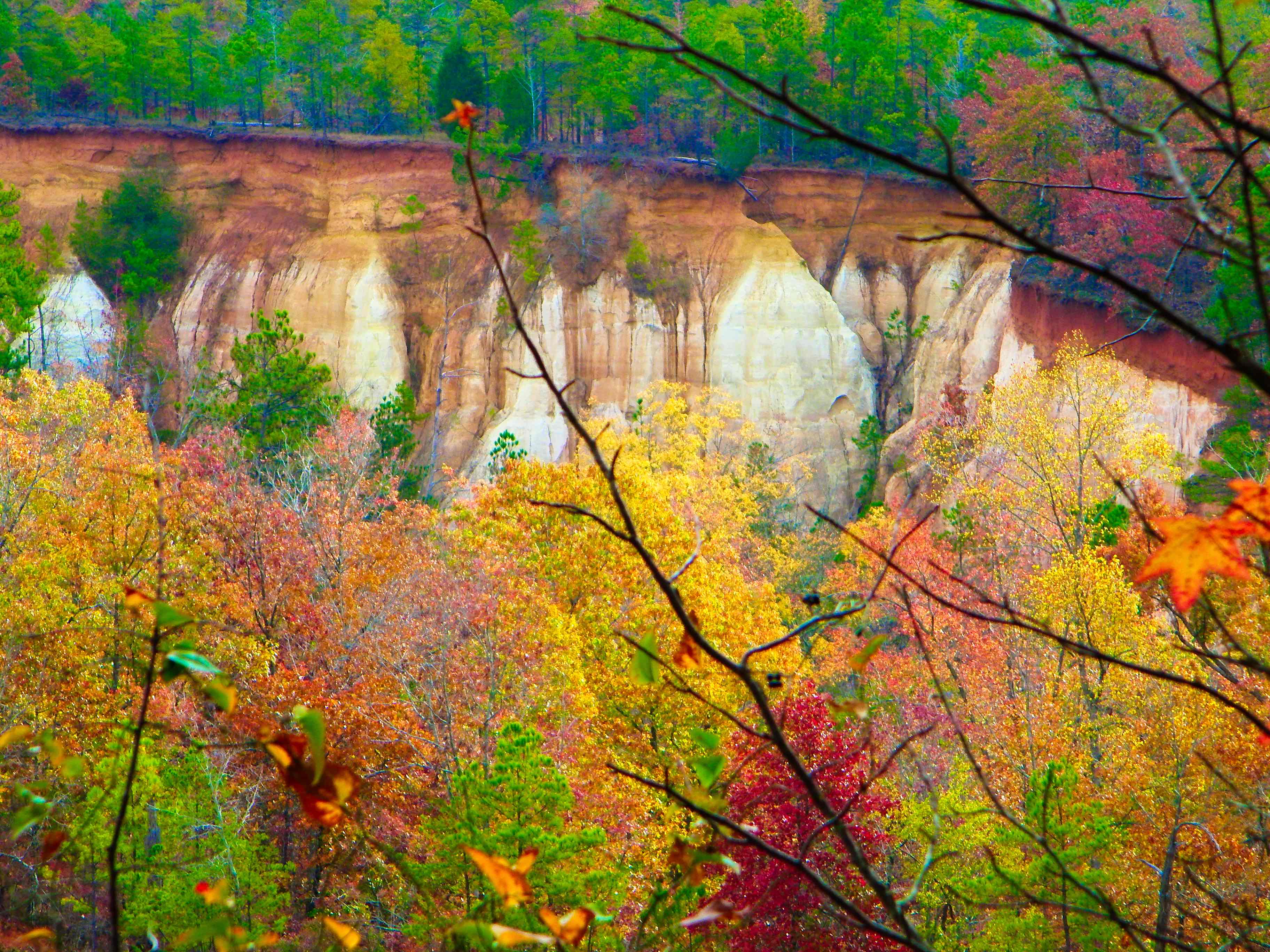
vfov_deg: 8.4
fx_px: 6457
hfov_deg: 11.2
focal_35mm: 176
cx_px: 635
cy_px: 476
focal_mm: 31.4
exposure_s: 1/100
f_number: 5.1
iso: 80
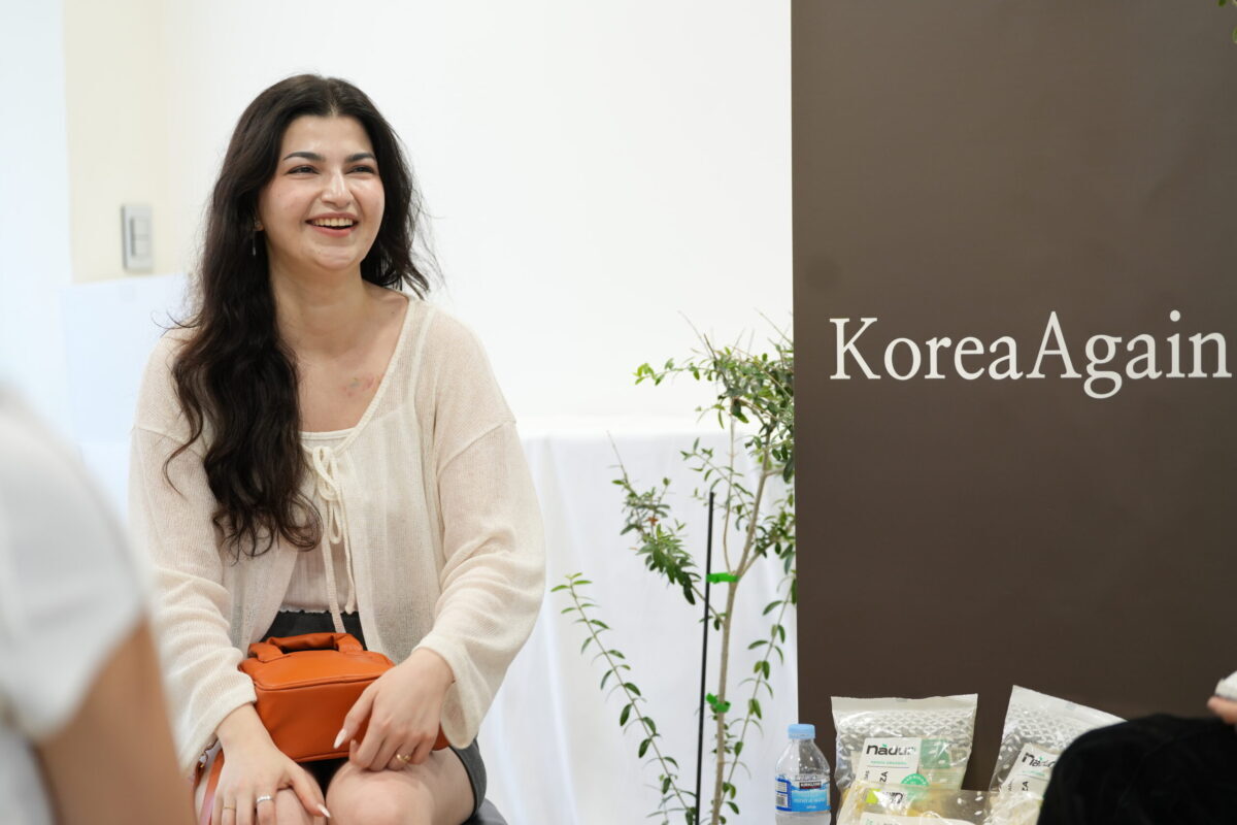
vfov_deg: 19.5
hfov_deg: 28.8
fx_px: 2405
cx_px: 618
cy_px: 412
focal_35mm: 70
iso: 500
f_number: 2.8
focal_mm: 70
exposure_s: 1/125
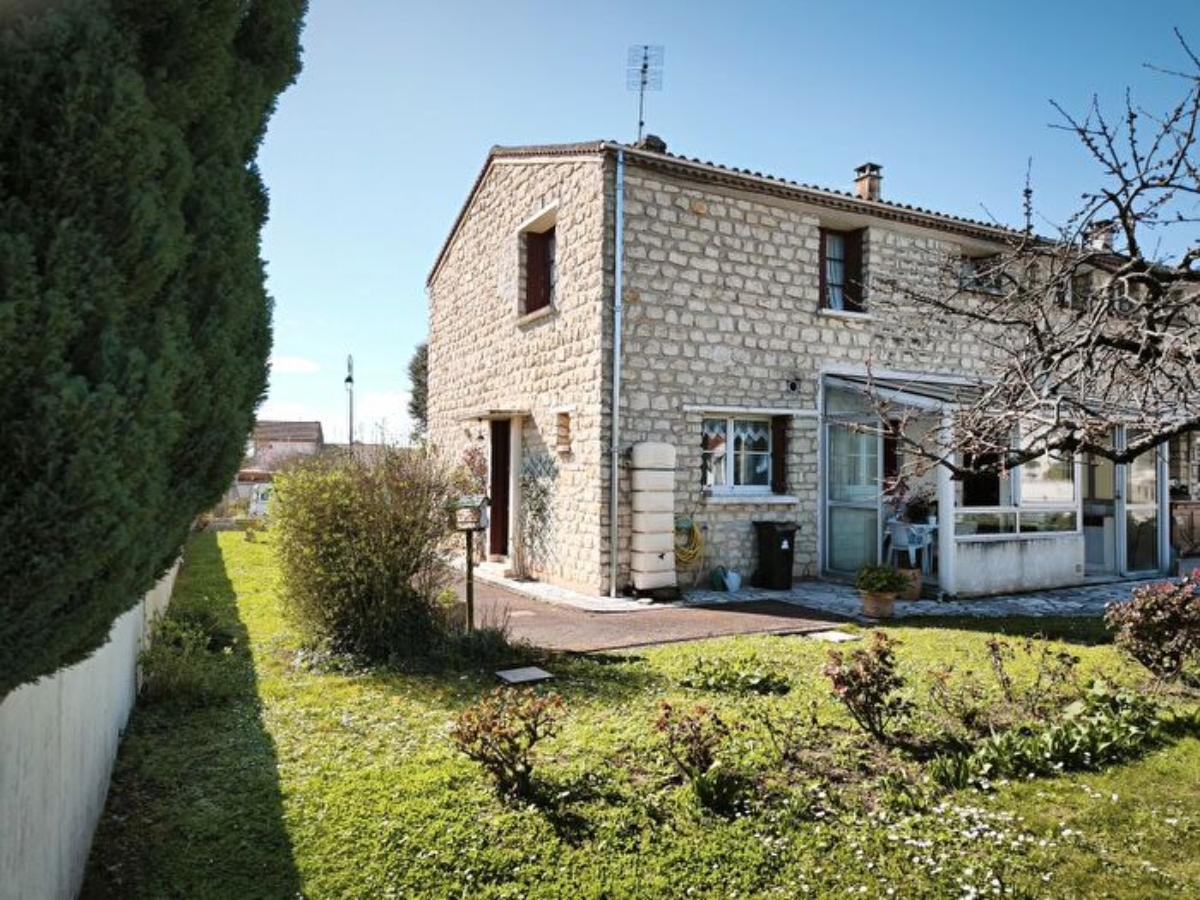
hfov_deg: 73.9
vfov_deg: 58.9
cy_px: 450
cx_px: 600
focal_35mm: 23
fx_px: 797
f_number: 1.62
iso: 50
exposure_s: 1/1395
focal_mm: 6.45
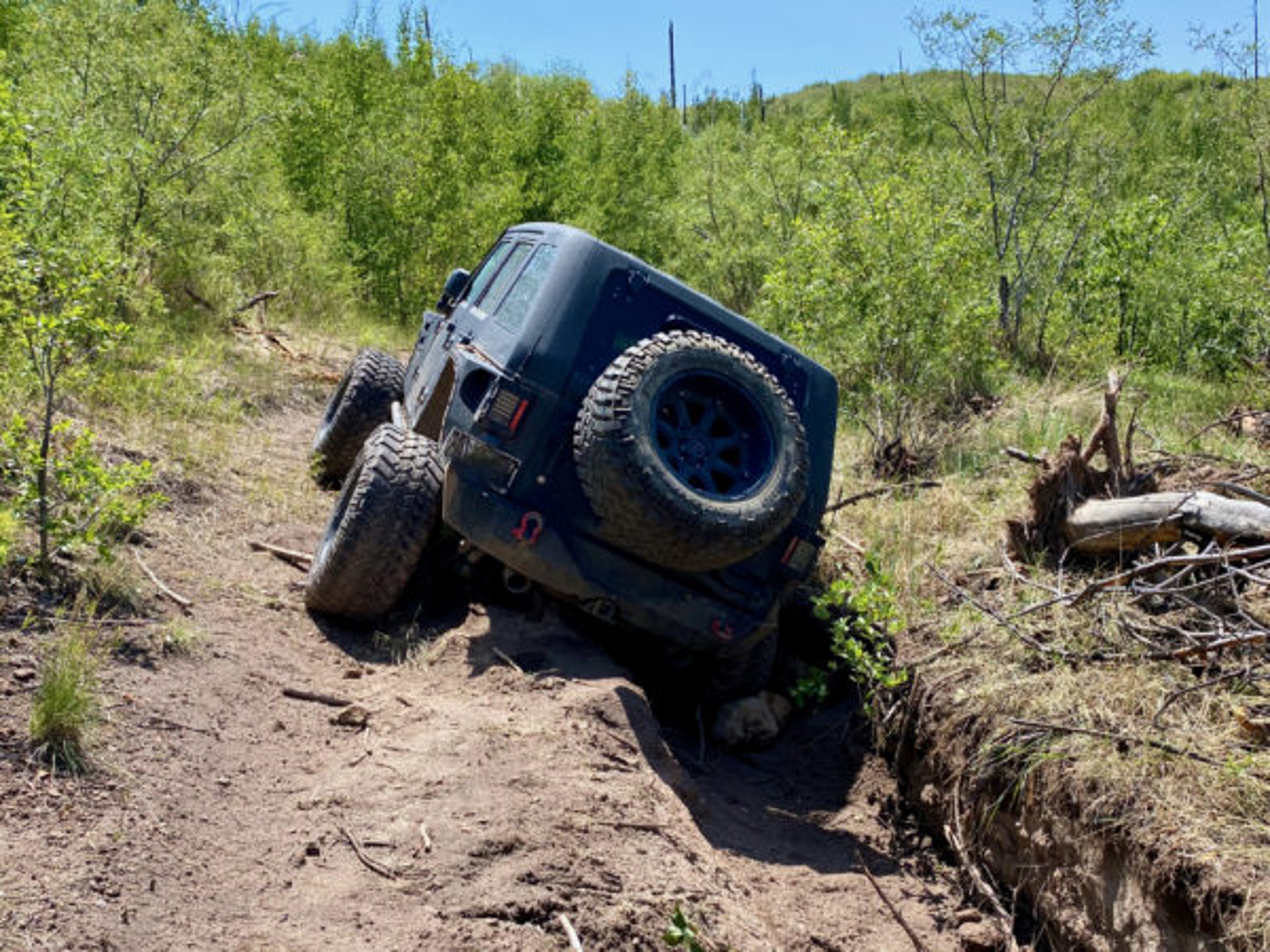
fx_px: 954
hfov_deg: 67.3
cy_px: 476
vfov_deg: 53.1
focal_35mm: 26
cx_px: 635
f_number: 1.8
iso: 32
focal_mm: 4.25
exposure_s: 1/1316
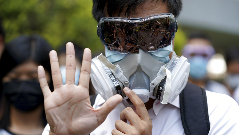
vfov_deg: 10.6
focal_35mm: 114
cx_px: 120
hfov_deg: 18.8
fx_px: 723
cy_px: 75
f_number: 3.5
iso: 100
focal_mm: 108
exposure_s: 1/320
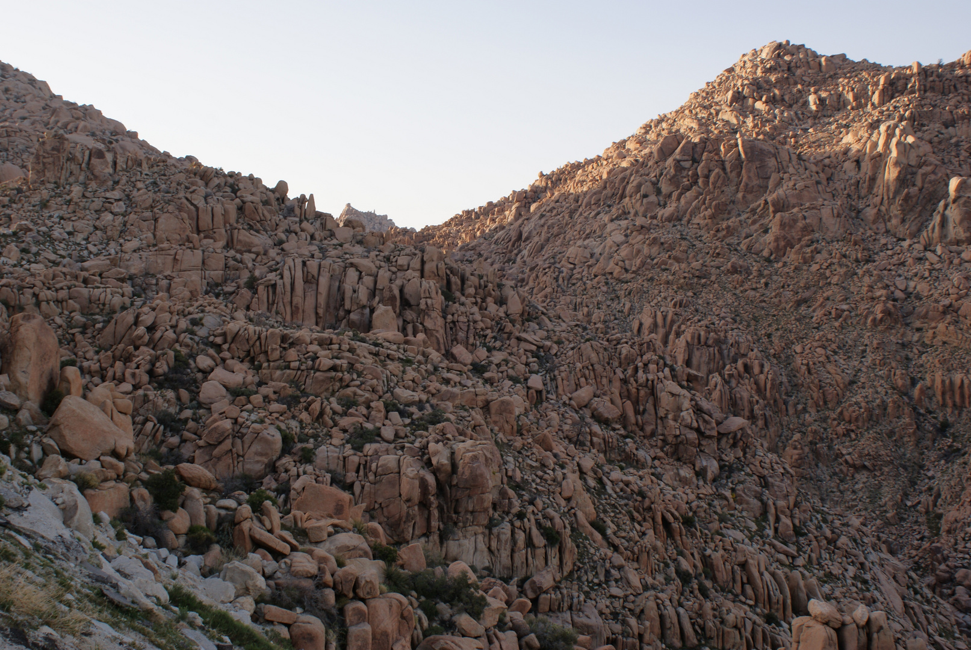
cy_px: 325
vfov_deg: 34.3
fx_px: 1053
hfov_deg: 49.5
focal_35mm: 39
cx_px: 486
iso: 100
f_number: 9
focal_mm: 26
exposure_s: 1/80
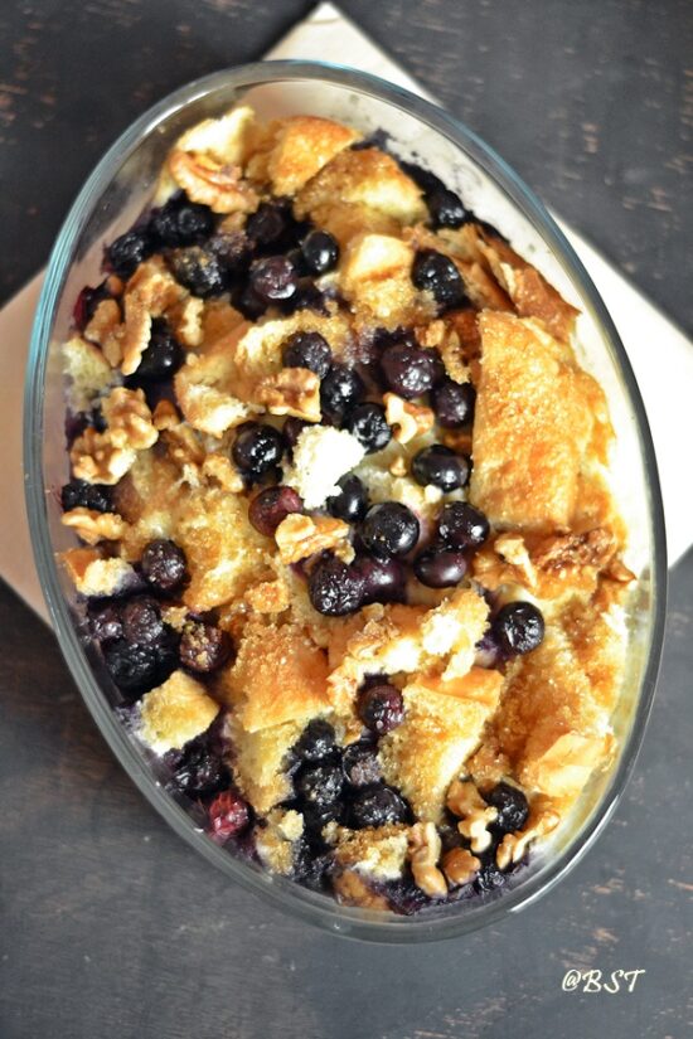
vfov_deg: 27.0
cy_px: 520
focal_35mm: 75
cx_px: 346
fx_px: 2165
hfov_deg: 18.2
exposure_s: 1/60
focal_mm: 50
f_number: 1.8
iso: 1600
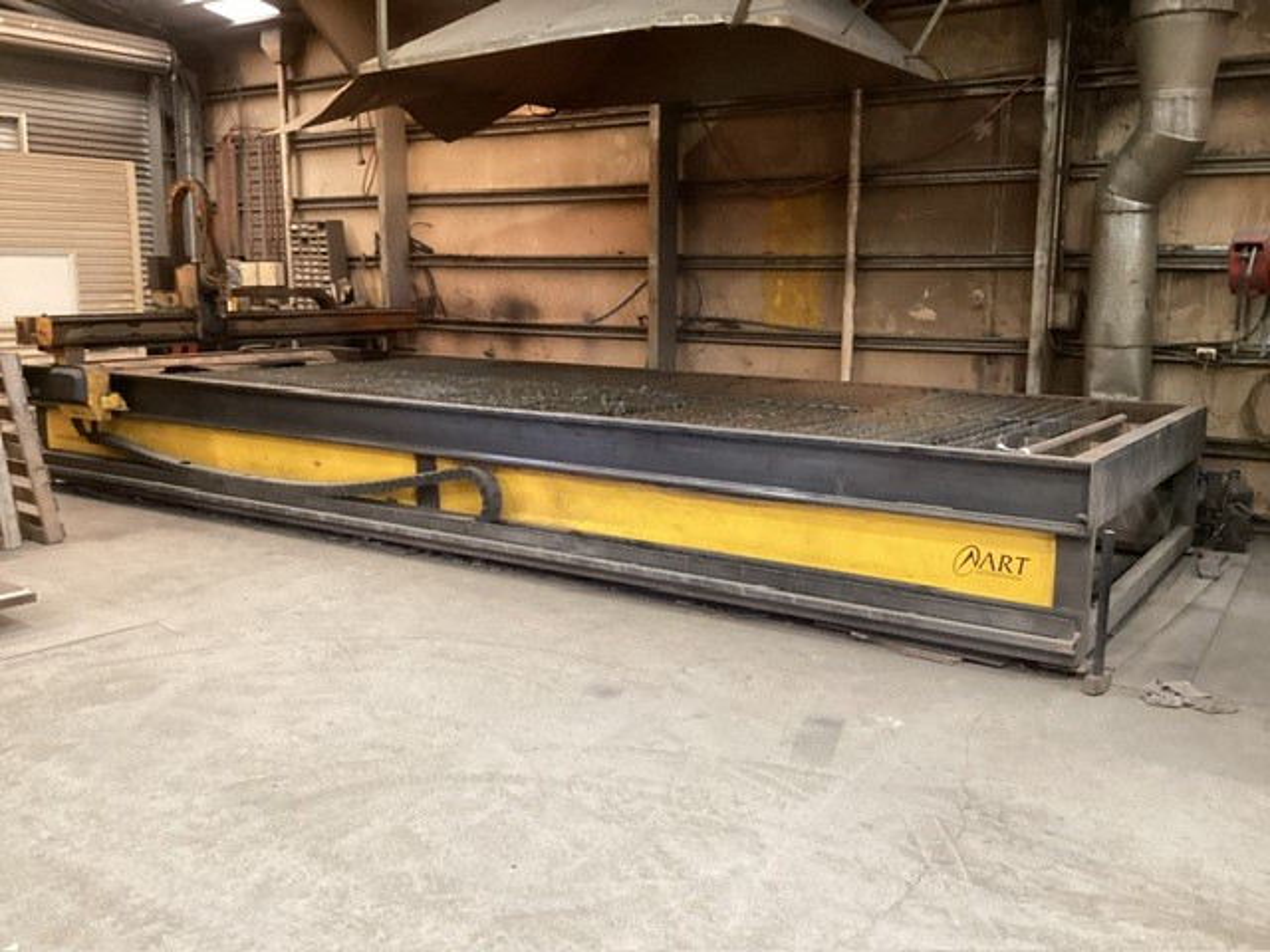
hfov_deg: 58.4
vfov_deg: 45.4
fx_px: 1137
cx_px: 635
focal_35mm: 31
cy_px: 476
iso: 250
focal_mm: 3.3
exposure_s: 1/60
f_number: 2.4
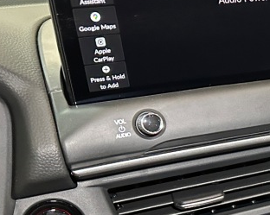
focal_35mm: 77
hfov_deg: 21.0
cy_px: 208
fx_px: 615
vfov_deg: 19.4
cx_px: 403
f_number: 1.78
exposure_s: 1/30
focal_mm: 6.86
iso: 800
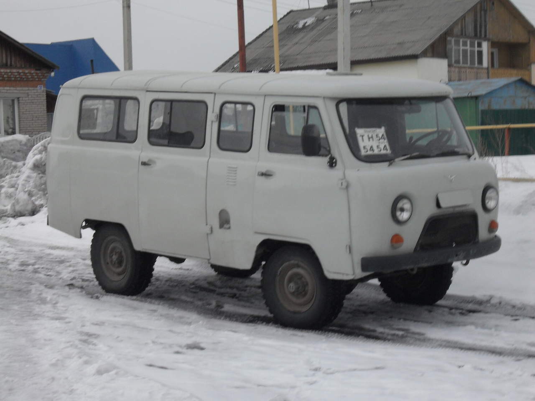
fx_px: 1422
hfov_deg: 21.3
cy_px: 200
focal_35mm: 92
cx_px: 268
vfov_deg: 16.1
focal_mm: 15.3
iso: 80
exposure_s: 1/90
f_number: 12.8
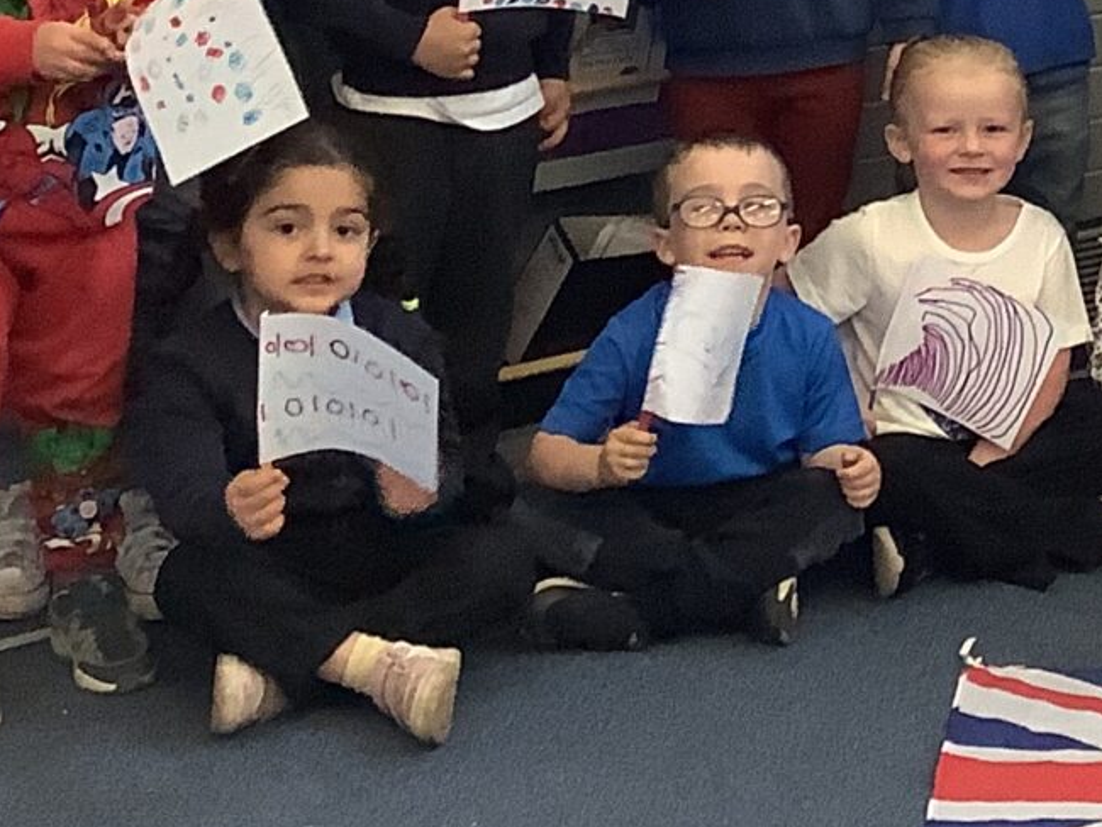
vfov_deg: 11.9
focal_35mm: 122
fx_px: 3885
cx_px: 1531
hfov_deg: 15.2
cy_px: -188
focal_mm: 3.3
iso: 200
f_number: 2.4
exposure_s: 1/50
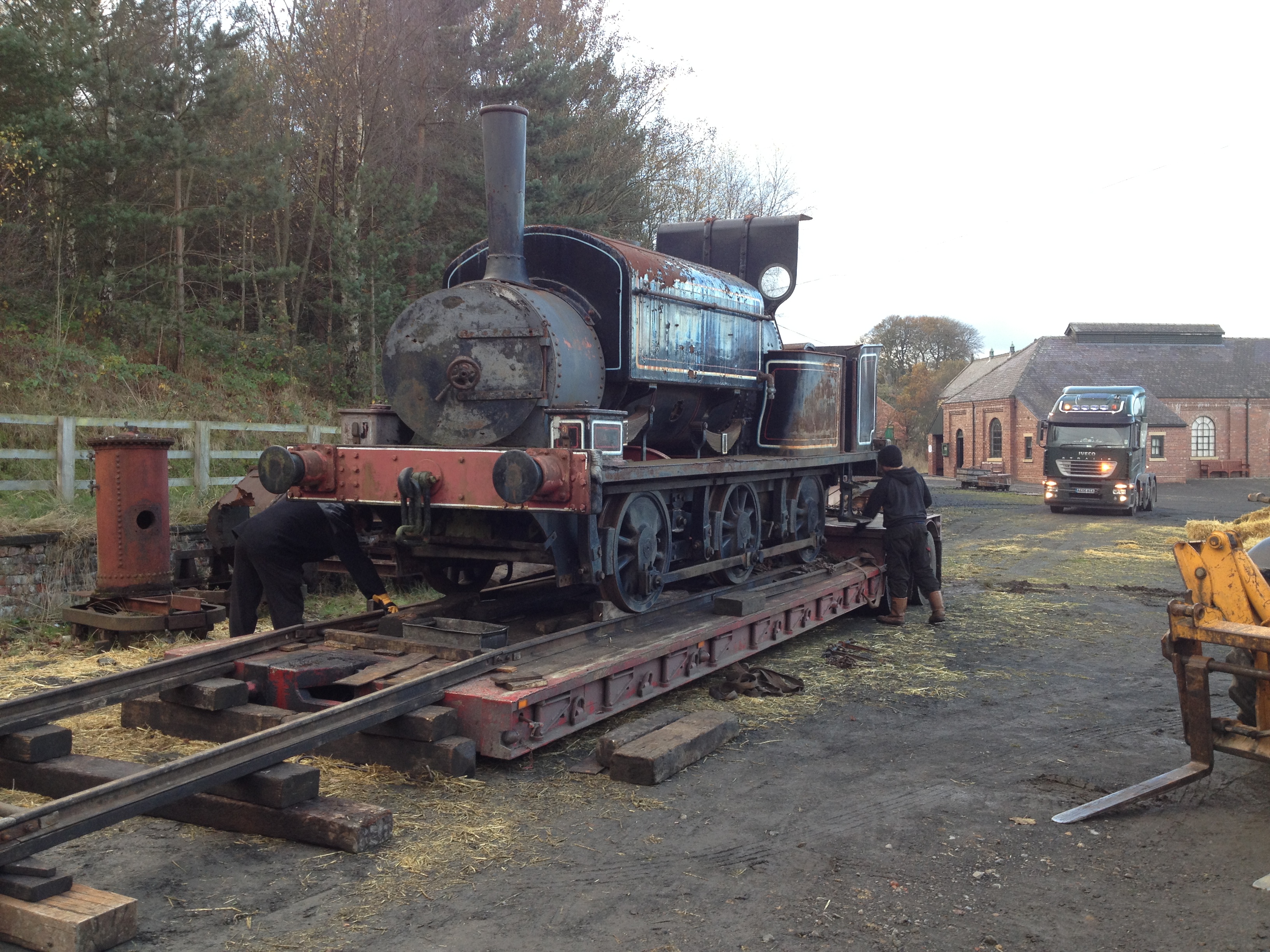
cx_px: 635
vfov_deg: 40.7
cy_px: 476
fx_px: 1284
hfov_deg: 52.6
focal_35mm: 35
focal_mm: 4.28
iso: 50
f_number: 2.4
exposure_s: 1/60
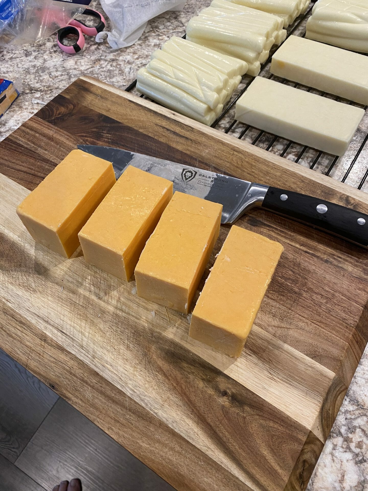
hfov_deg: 53.1
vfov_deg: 67.3
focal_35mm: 26
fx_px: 369
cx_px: 184
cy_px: 246
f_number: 1.8
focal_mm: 4.25
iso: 125
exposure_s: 1/60
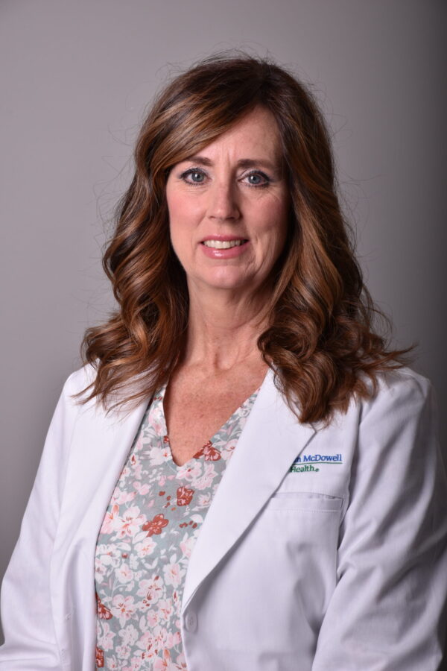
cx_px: 224
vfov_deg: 19.5
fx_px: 1955
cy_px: 336
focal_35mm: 105
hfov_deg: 13.0
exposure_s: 1/200
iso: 100
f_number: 8
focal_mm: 70
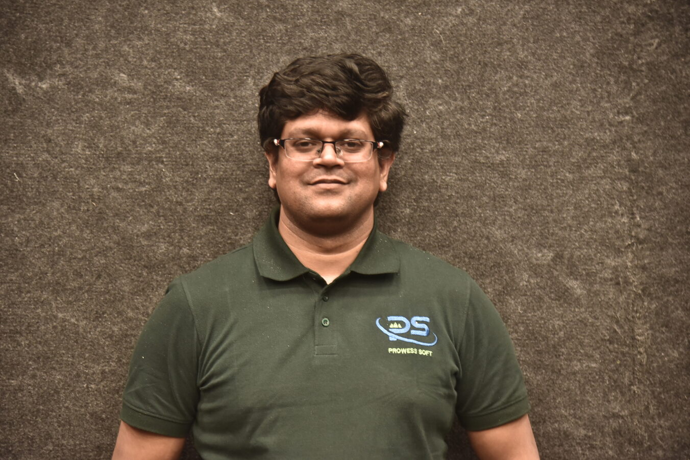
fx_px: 1763
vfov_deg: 14.9
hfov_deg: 22.1
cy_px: 230
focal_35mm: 92
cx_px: 345
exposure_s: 1/20
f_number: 4
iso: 1250
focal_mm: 92
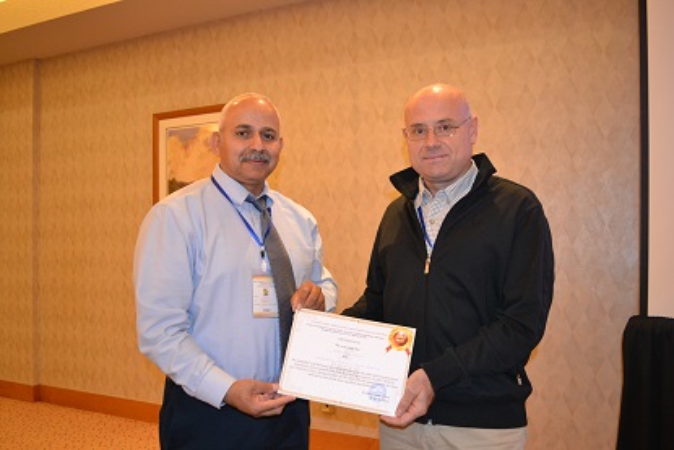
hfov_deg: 61.9
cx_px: 337
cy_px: 225
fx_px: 562
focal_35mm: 30
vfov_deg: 43.6
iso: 1600
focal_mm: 20
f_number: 3.8
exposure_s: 1/60
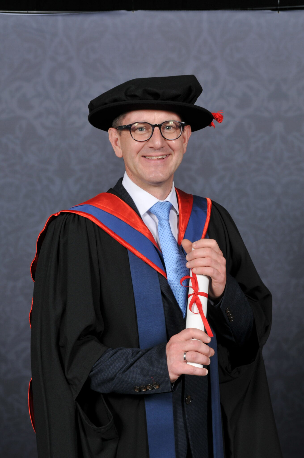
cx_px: 152
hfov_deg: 18.9
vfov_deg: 28.1
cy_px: 229
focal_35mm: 72
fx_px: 914
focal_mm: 48
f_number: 13
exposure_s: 1/160
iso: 200
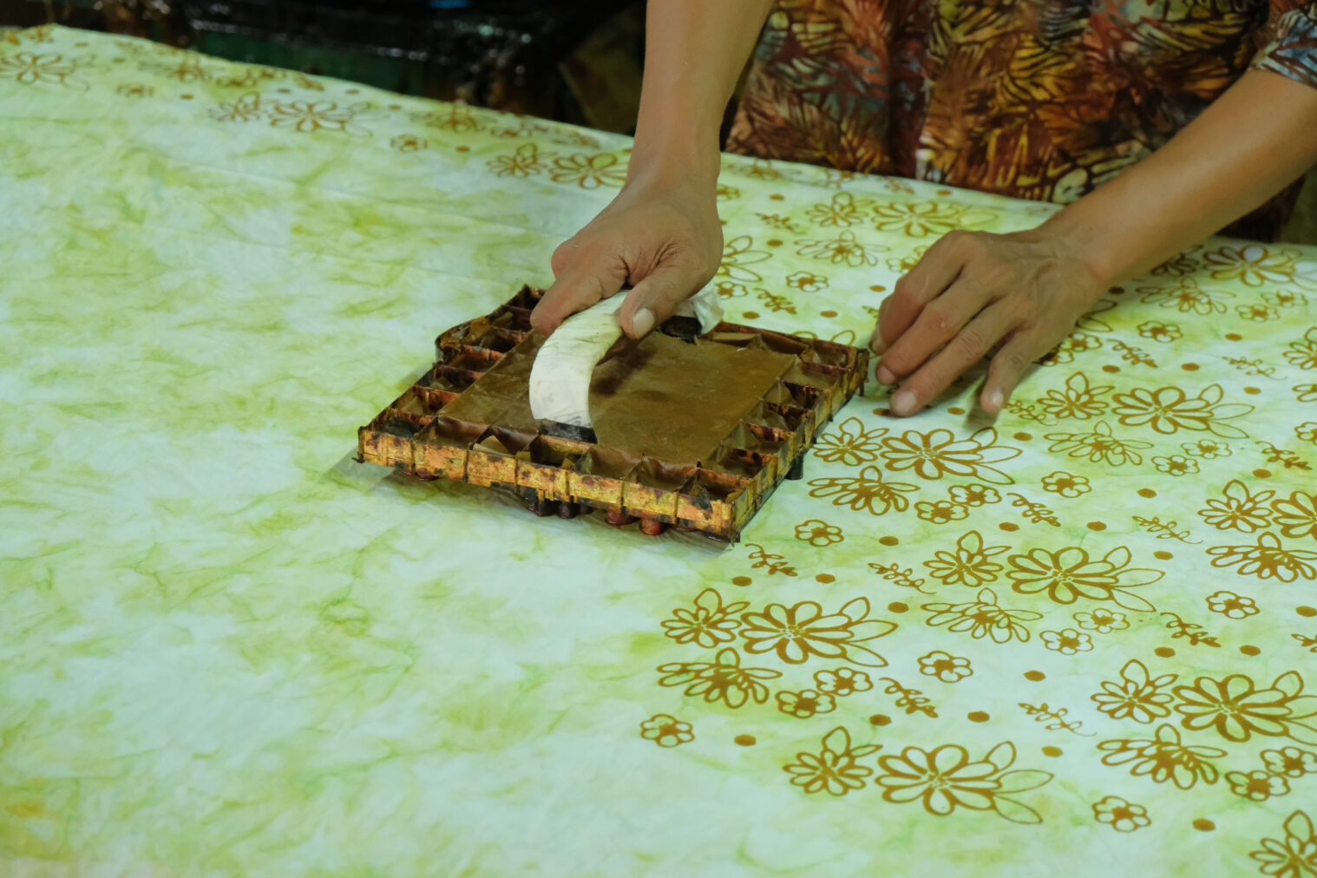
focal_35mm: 84
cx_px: 652
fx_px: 3073
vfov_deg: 16.3
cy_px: 435
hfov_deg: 24.2
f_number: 4
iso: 3200
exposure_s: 1/125
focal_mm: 55
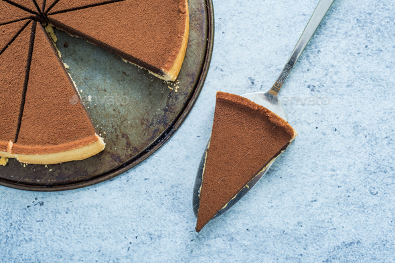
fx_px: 549
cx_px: 198
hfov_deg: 39.6
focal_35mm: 50
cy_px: 132
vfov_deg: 27.0
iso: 250
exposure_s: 1/125
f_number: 8
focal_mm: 50
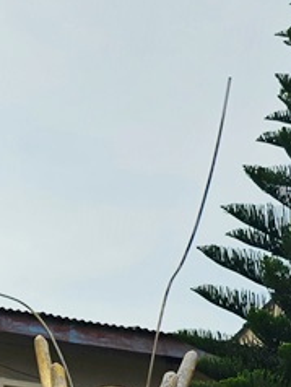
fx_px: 1007
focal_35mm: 90
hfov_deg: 14.9
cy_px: 321
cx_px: -185
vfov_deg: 21.4
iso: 10
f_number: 1.7
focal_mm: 6.3
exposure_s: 1/1794
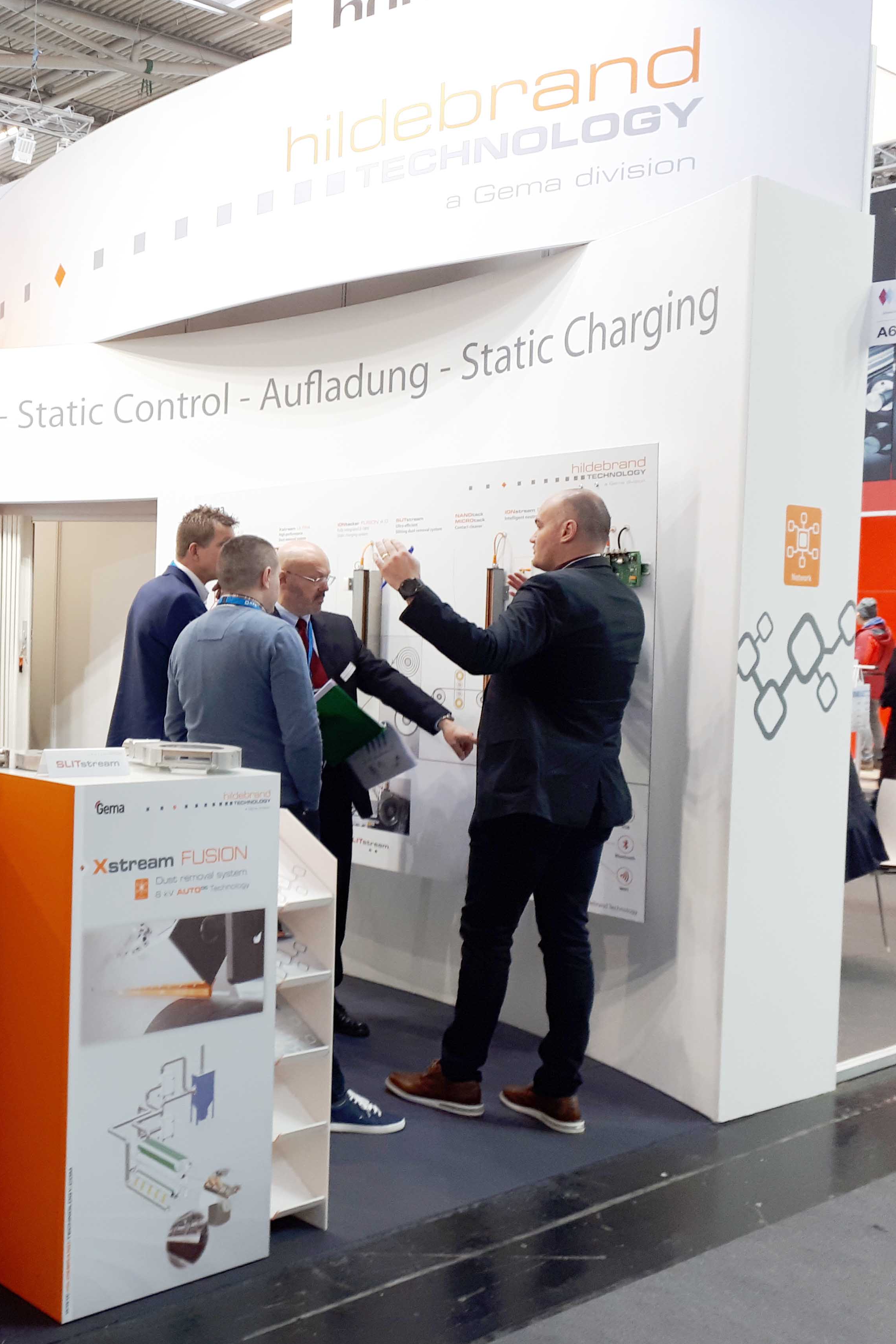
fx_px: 1419
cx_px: 11
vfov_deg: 50.7
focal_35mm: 38
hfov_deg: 32.4
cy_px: 680
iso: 64
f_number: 1.9
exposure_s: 1/33
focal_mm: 3.6
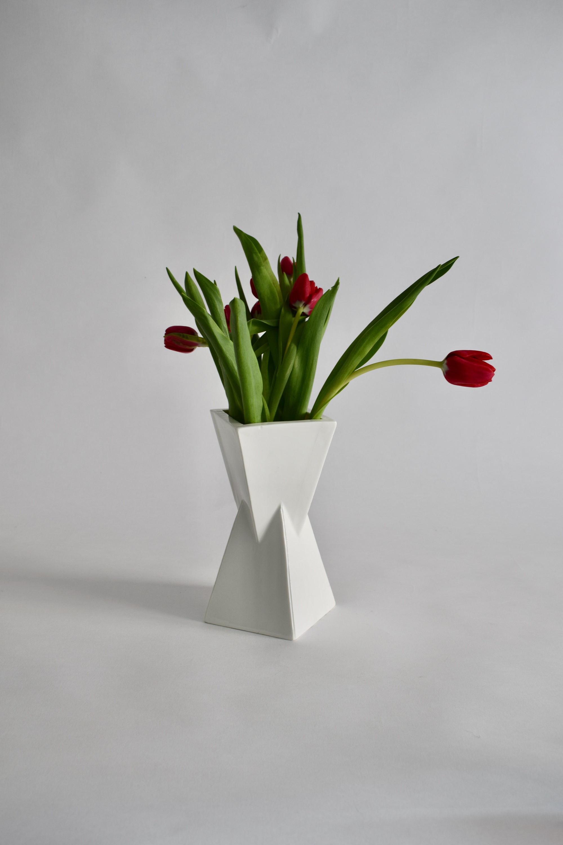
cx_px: 282
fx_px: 915
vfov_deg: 49.6
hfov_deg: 34.2
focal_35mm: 39
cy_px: 422
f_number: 6.3
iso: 100
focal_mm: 26
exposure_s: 1/2
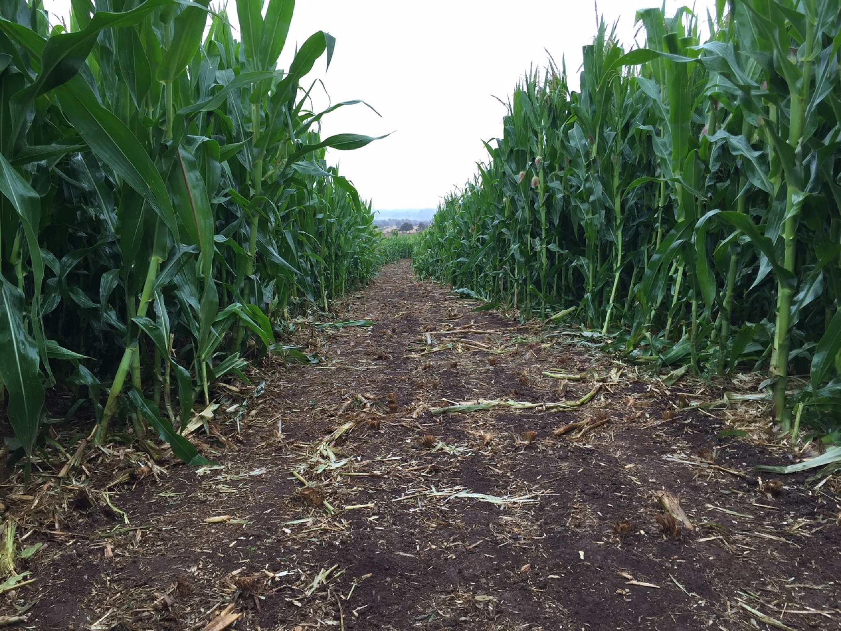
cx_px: 420
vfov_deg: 48.2
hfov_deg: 61.7
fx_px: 705
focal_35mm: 29
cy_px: 316
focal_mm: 4.15
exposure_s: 1/100
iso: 32
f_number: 2.2
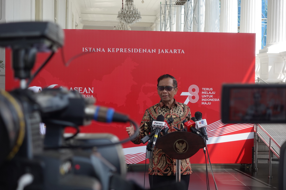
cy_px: 95
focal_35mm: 70
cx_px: 143
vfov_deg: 19.5
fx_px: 556
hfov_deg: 28.8
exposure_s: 1/320
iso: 125
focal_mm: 25.7
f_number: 4
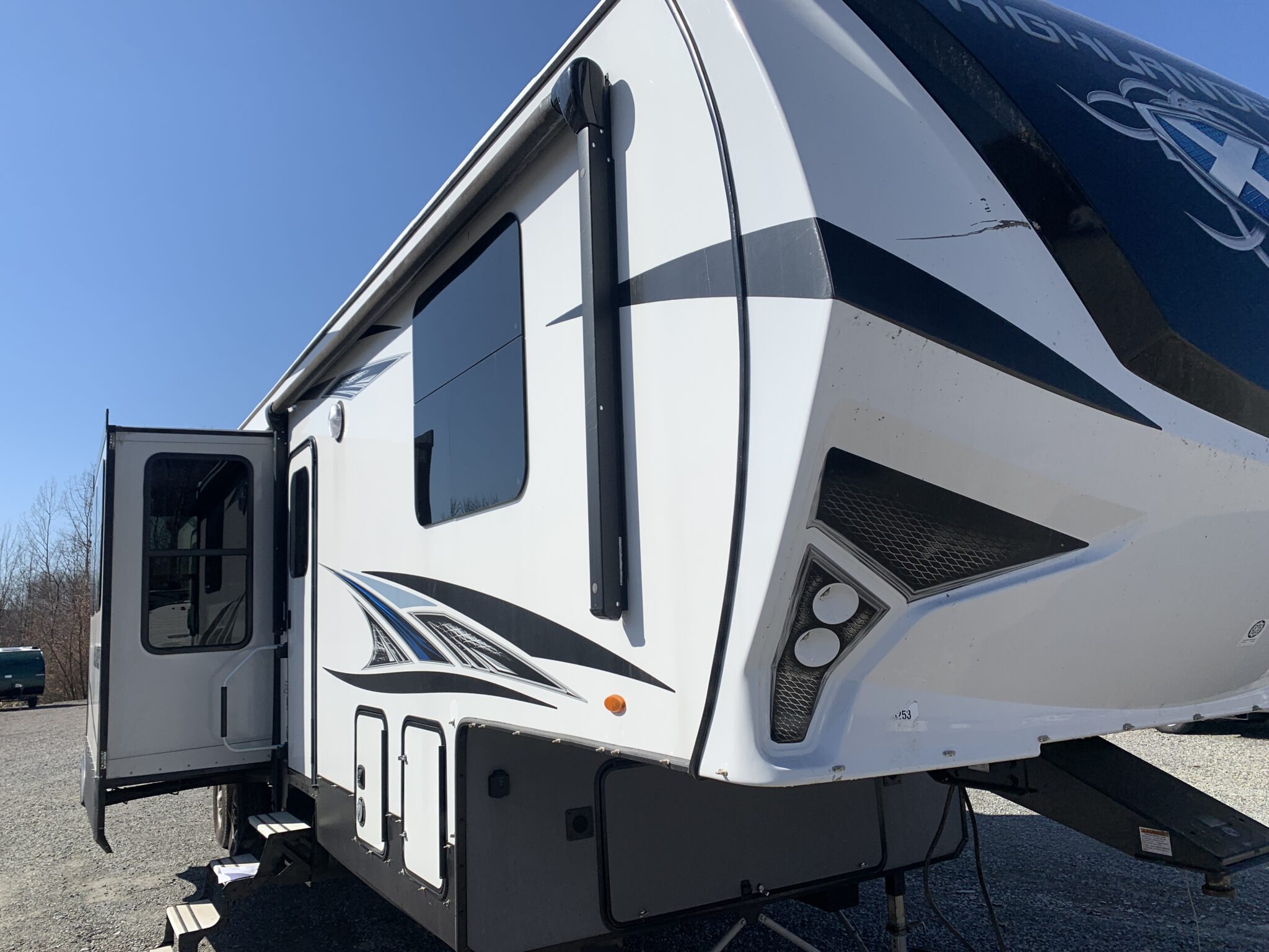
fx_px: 953
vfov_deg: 53.1
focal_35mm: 26
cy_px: 476
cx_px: 634
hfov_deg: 67.3
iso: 25
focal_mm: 4.25
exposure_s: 1/4098
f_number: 1.8
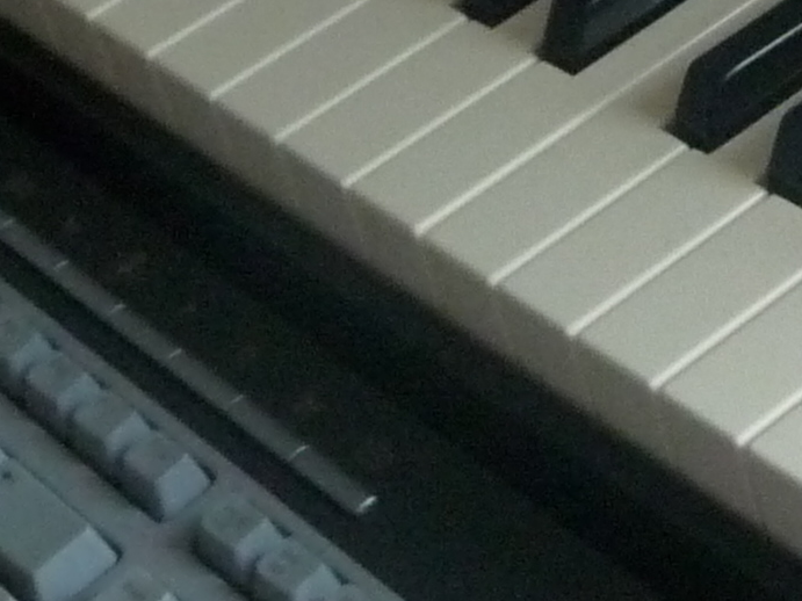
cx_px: 1258
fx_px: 3243
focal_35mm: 140
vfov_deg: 10.6
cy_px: 184
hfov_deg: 13.2
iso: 400
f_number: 3.3
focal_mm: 4.7
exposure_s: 1/8
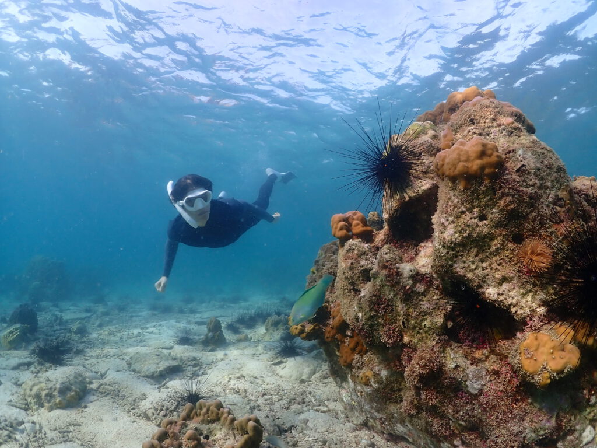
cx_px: 298
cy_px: 224
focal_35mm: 25
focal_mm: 4.5
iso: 100
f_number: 2.8
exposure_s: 1/500
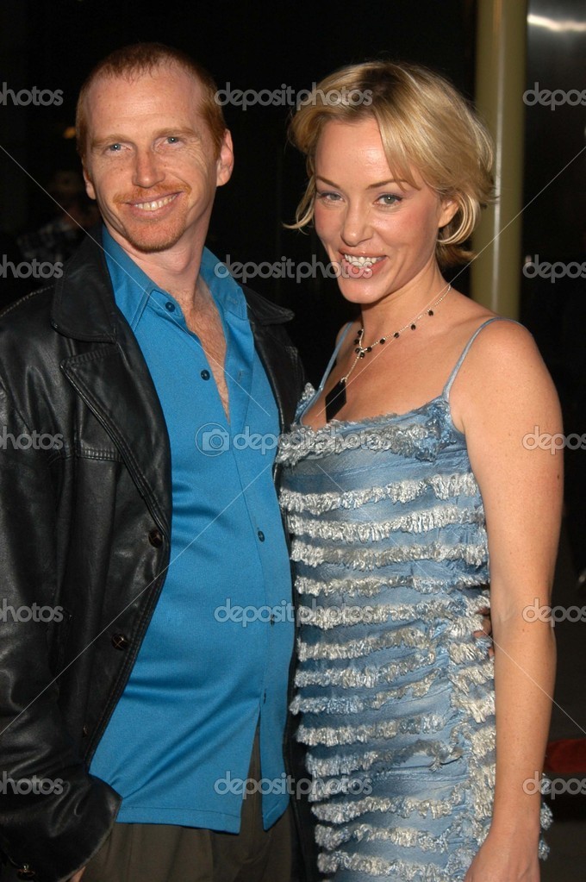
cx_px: 293
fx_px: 1651
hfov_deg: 20.1
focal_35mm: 68
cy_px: 441
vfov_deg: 29.9
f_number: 6.3
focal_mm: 45
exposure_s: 1/160
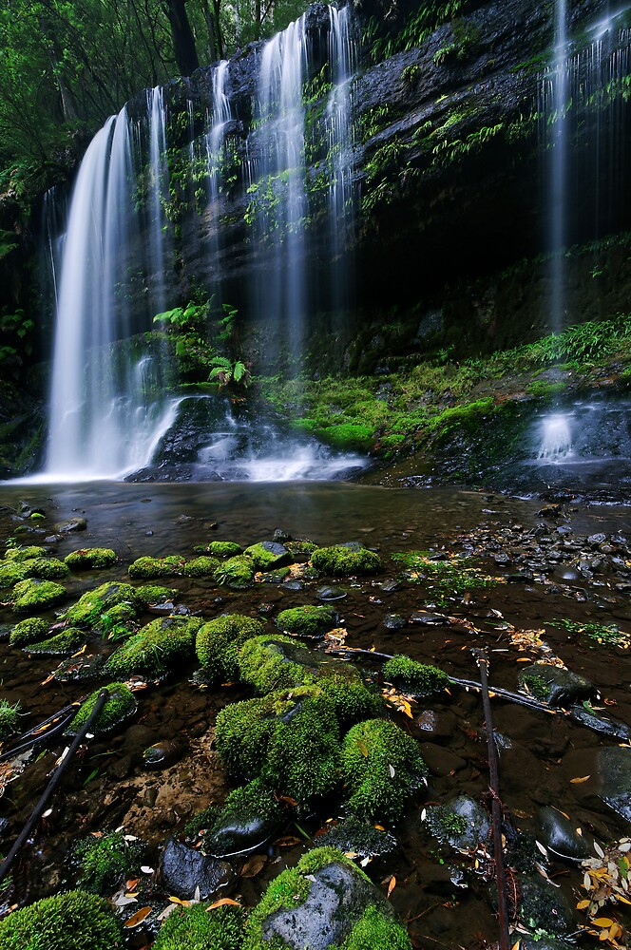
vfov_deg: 100.5
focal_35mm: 15
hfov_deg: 77.2
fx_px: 395
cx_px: 316
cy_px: 475
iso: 100
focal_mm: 10
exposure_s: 6
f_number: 16
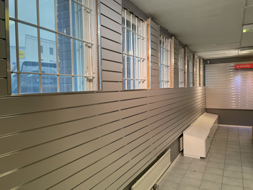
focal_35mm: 26
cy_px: 95
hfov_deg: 67.3
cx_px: 126
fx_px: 190
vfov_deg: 53.1
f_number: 1.6
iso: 50
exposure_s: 1/100
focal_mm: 4.2
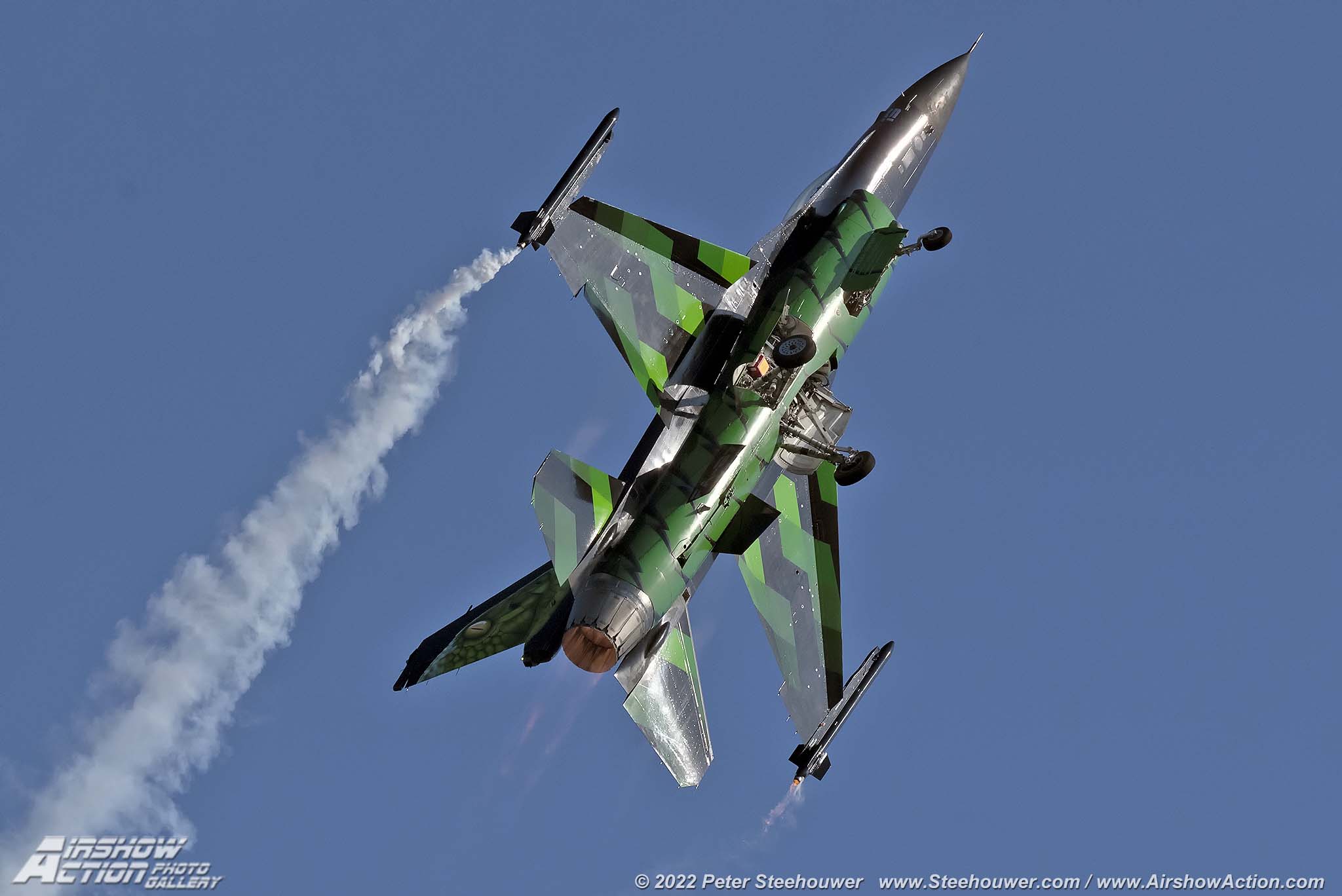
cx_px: 671
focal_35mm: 500
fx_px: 18649
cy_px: 448
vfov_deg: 2.8
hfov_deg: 4.1
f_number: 9
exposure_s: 1/3200
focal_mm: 500
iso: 720
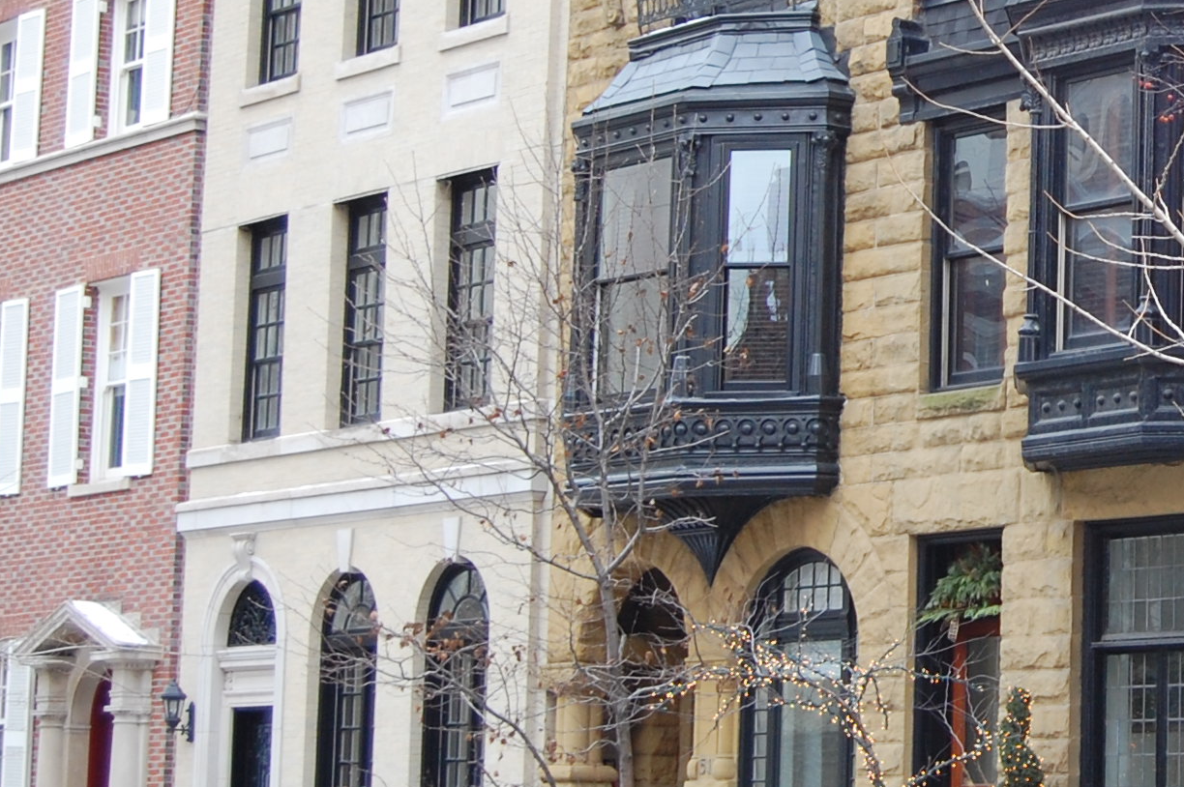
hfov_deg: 17.5
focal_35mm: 114
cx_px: 1183
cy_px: 189
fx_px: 3754
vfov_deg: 11.9
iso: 400
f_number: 5
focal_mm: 31
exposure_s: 1/100
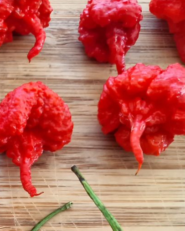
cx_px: -72
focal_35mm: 68
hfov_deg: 20.1
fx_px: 465
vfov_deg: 25.9
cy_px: 250
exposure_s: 1/50
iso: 64
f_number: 1.8
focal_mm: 6.4
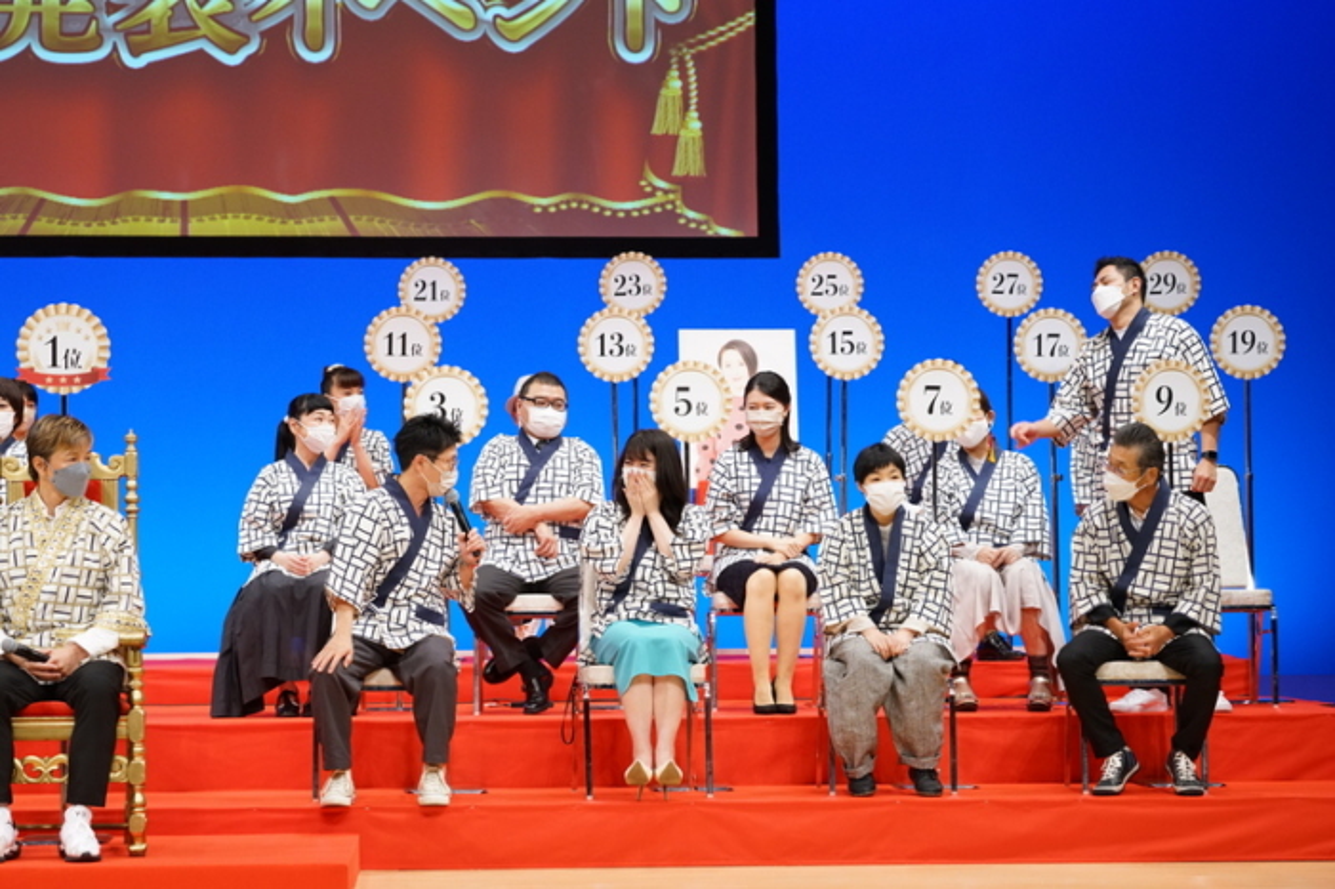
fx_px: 3410
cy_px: 444
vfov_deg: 14.8
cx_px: 668
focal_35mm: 92
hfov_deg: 22.2
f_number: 7.1
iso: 3200
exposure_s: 1/125
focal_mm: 92
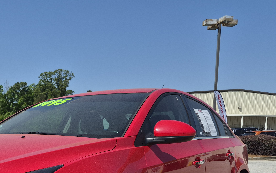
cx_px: 43
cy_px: 178
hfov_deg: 41.0
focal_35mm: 46
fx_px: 346
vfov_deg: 26.3
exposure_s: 1/7696
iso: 64
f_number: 1.8
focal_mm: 5.4
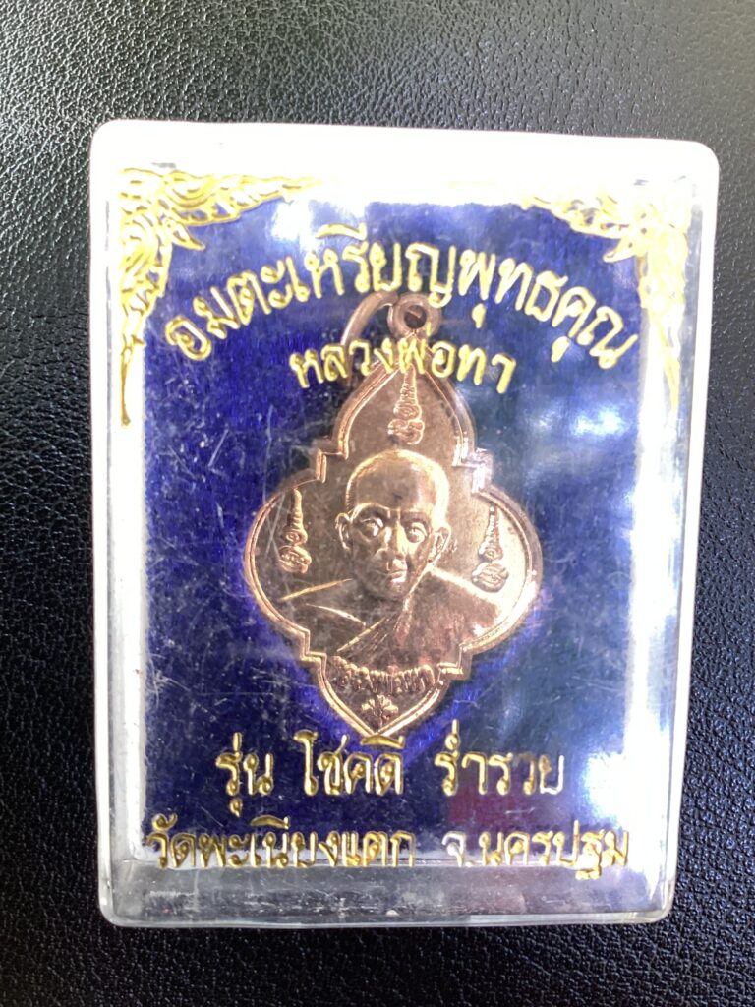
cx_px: 378
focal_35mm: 31
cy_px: 504
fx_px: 902
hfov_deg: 45.4
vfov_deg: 58.4
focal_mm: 3.3
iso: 160
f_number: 2.4
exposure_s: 1/50
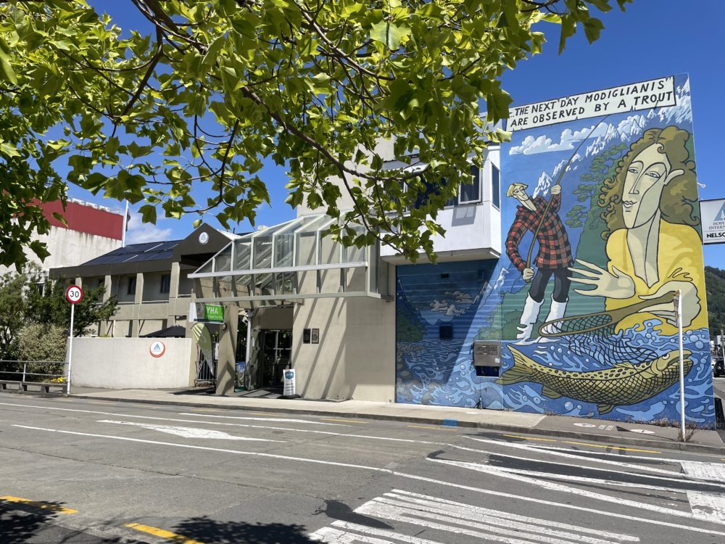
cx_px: 362
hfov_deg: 67.3
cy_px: 272
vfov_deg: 53.1
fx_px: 545
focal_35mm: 26
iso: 32
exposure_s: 1/4651
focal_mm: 4.2
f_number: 1.6
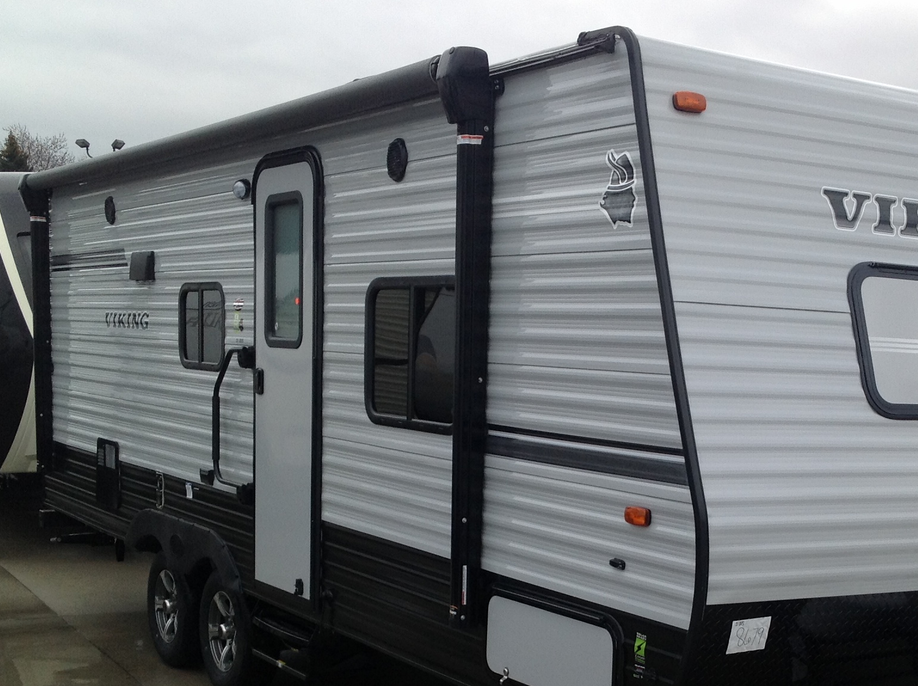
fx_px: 1562
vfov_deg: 24.4
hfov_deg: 32.4
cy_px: 530
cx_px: 630
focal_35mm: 59
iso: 50
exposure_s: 1/560
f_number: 2.4
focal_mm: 4.28
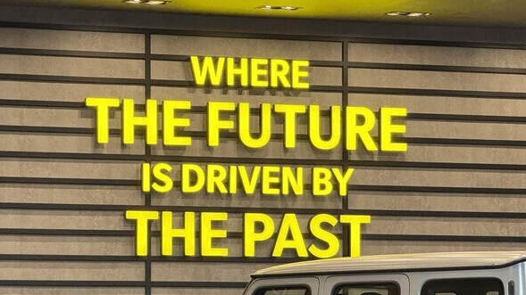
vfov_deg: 5.7
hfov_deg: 10.1
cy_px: 318
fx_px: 2970
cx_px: 371
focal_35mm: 213
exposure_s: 1/129
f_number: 2.8
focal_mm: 15.66
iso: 640
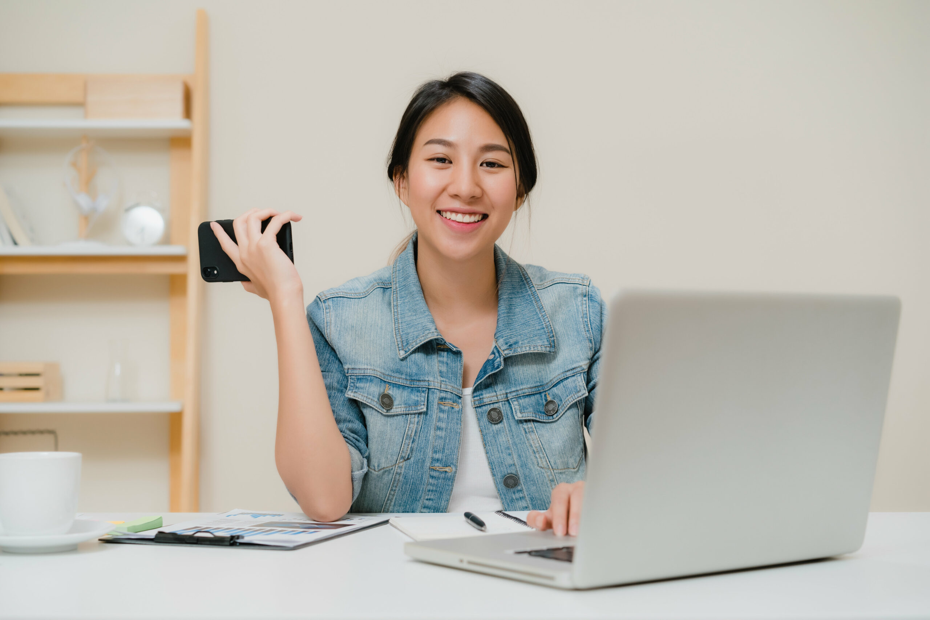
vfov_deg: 24.6
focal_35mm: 55
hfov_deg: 36.2
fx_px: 1421
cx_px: 465
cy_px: 310
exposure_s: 1/125
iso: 800
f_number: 3.5
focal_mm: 55
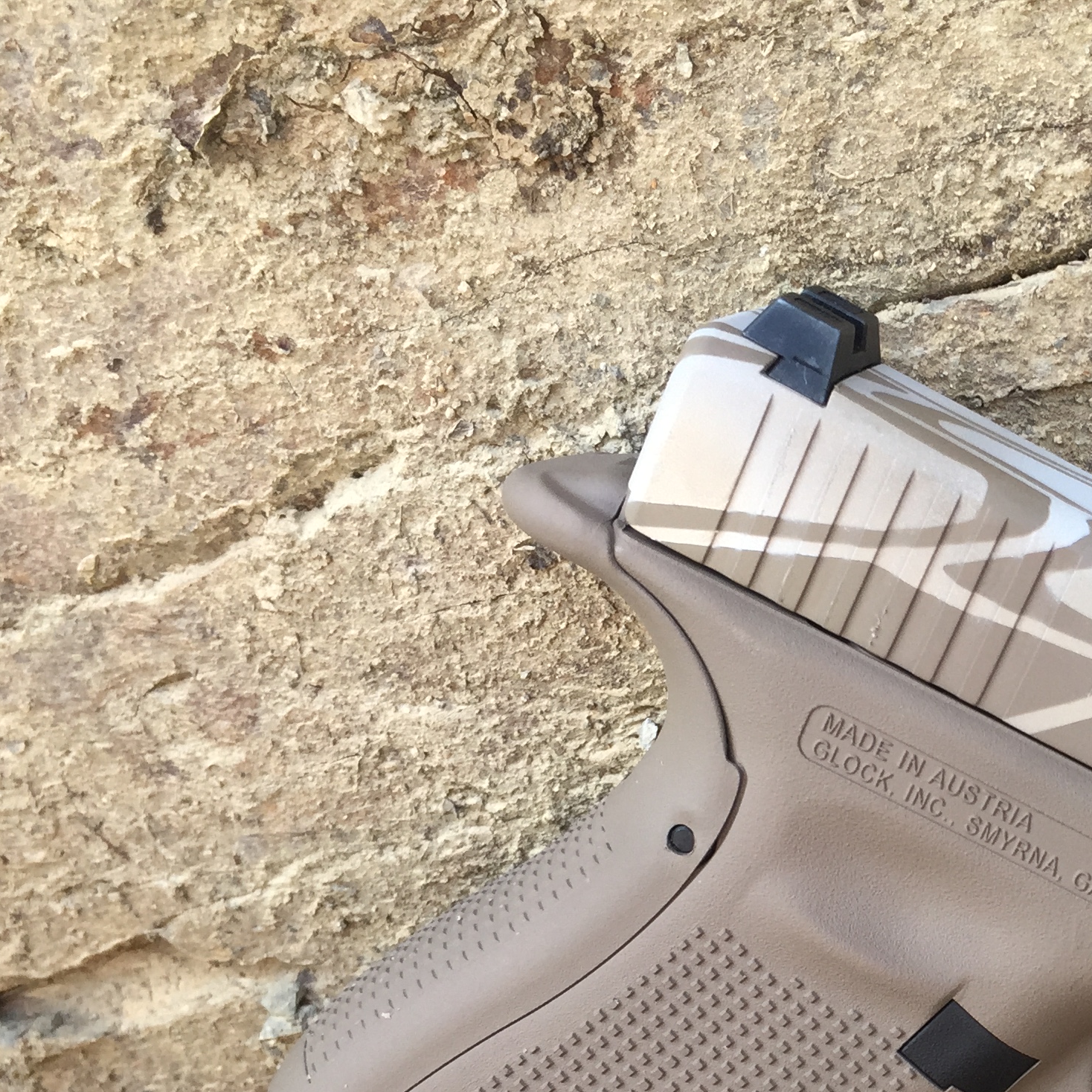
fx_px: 2034
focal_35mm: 57
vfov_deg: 29.2
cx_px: 1211
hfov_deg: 27.4
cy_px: 910
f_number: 2.2
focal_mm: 4.15
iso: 40
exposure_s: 1/120
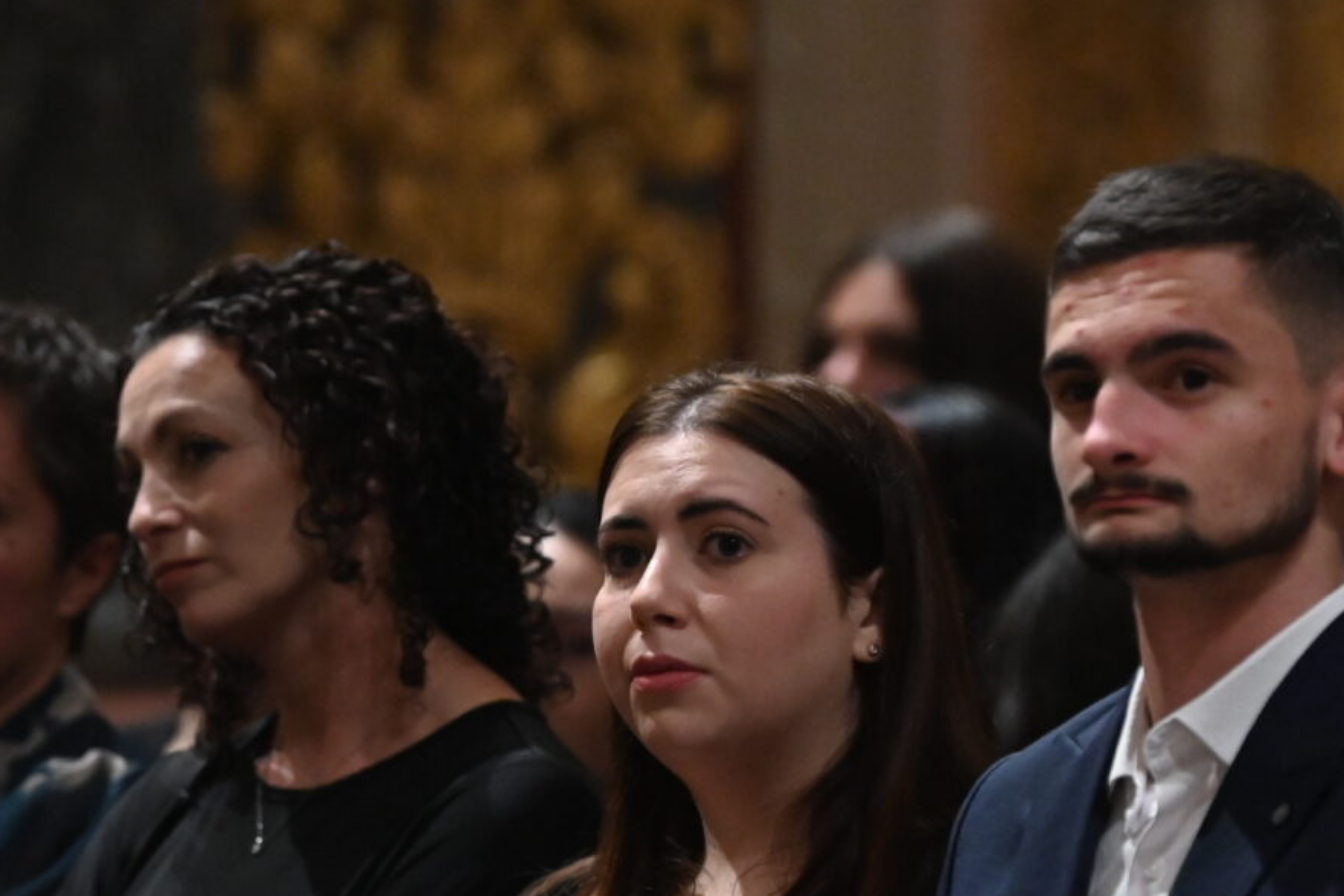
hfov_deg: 5.5
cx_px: 520
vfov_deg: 3.6
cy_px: 660
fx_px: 14111
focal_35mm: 378
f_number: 2.8
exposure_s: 1/100
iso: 5000
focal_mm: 145
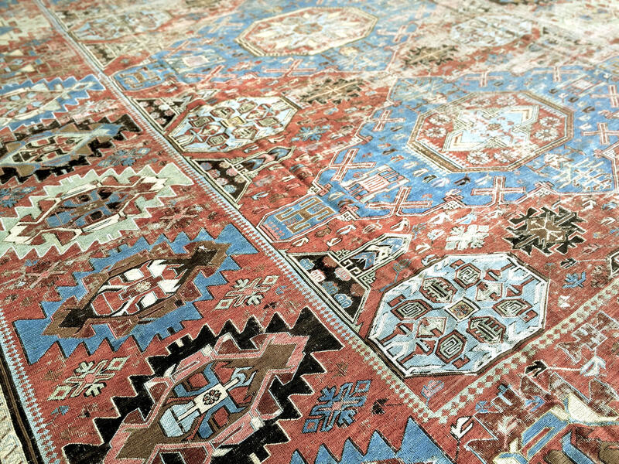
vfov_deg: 48.2
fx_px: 519
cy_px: 232
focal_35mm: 29
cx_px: 310
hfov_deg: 61.7
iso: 40
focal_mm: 4.15
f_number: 2.2
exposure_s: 1/30
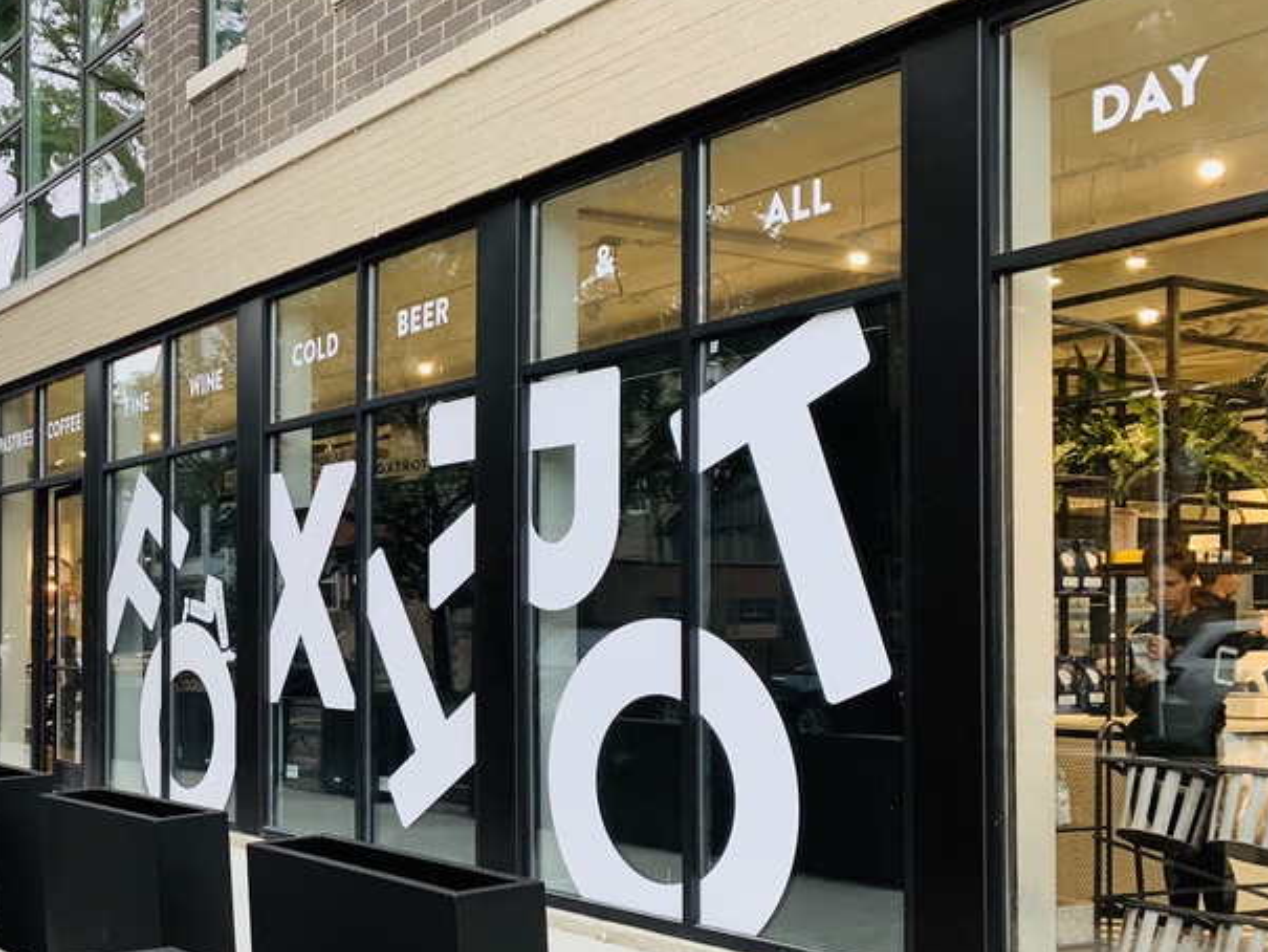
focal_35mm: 44
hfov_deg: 40.8
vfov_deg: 32.7
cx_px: 220
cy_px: 608
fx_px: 1612
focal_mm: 4.25
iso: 80
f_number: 1.8
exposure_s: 1/121
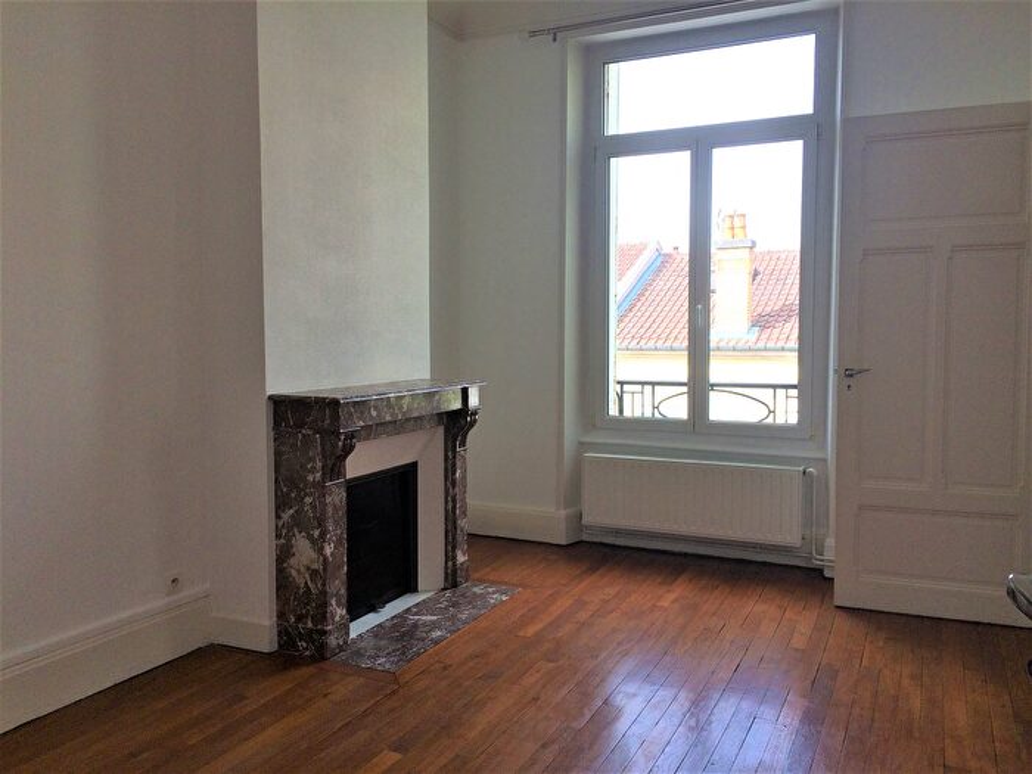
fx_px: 865
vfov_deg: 48.2
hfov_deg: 61.7
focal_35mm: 29
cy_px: 387
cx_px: 516
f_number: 2.2
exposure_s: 1/313
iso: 32
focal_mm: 4.15
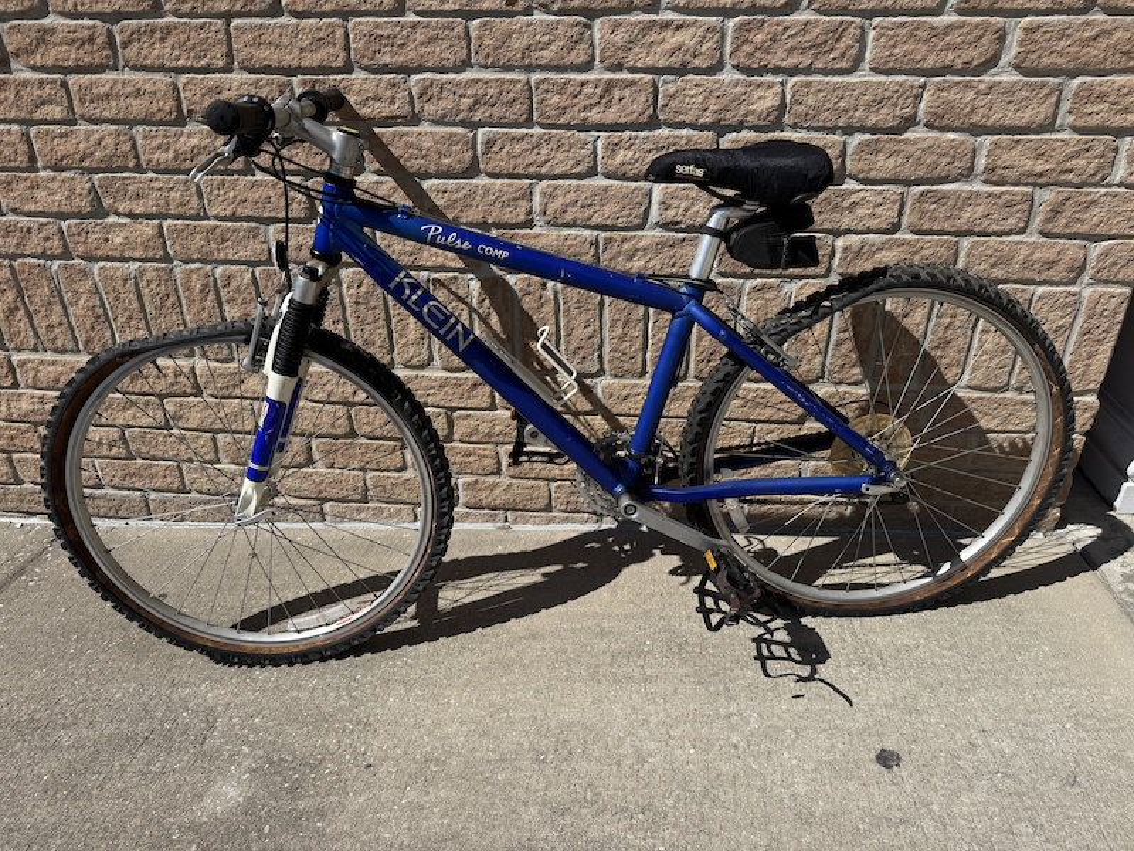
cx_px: 567
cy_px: 426
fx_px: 786
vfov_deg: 56.8
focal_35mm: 24
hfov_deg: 71.6
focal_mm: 6.76
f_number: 1.78
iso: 80
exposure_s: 1/7092
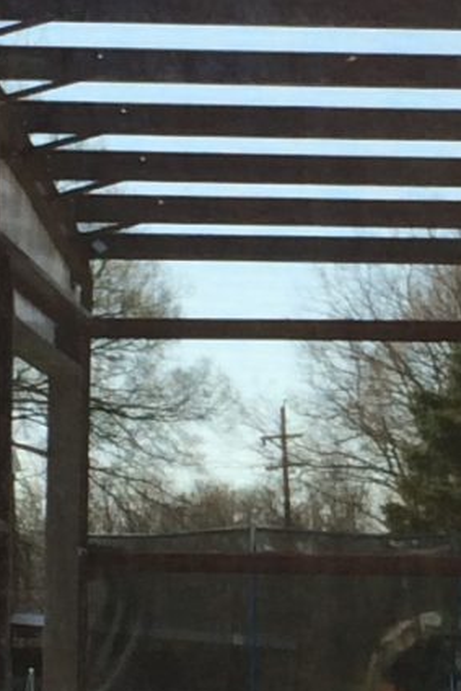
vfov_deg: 11.3
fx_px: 3493
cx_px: 634
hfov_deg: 7.5
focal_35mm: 182
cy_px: 544
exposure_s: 1/720
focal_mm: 4.15
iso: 32
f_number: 2.2
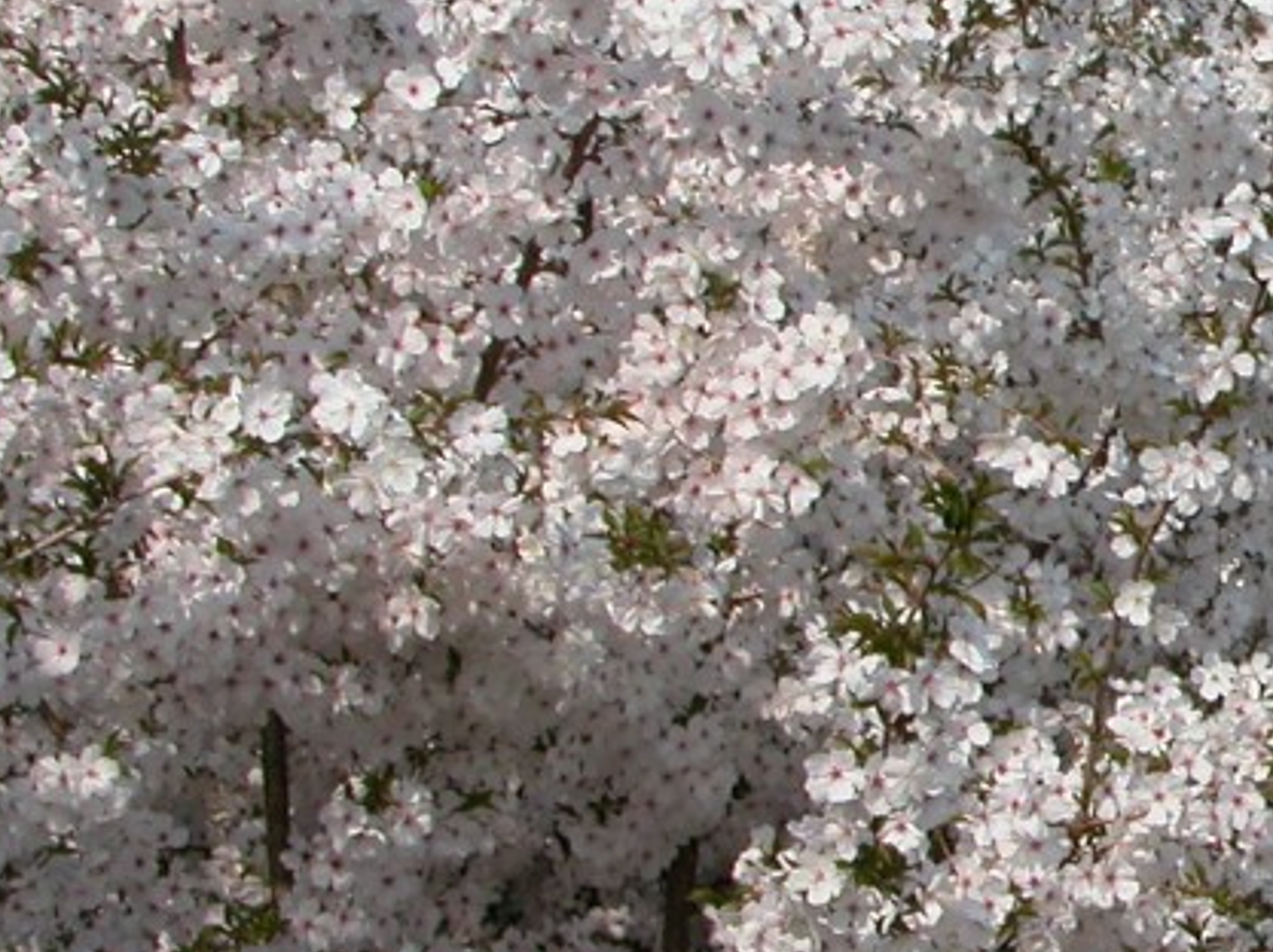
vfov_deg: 12.2
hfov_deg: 15.5
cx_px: 1667
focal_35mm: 121
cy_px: 348
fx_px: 4446
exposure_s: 1/412
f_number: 6.3
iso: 100
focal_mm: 8.9
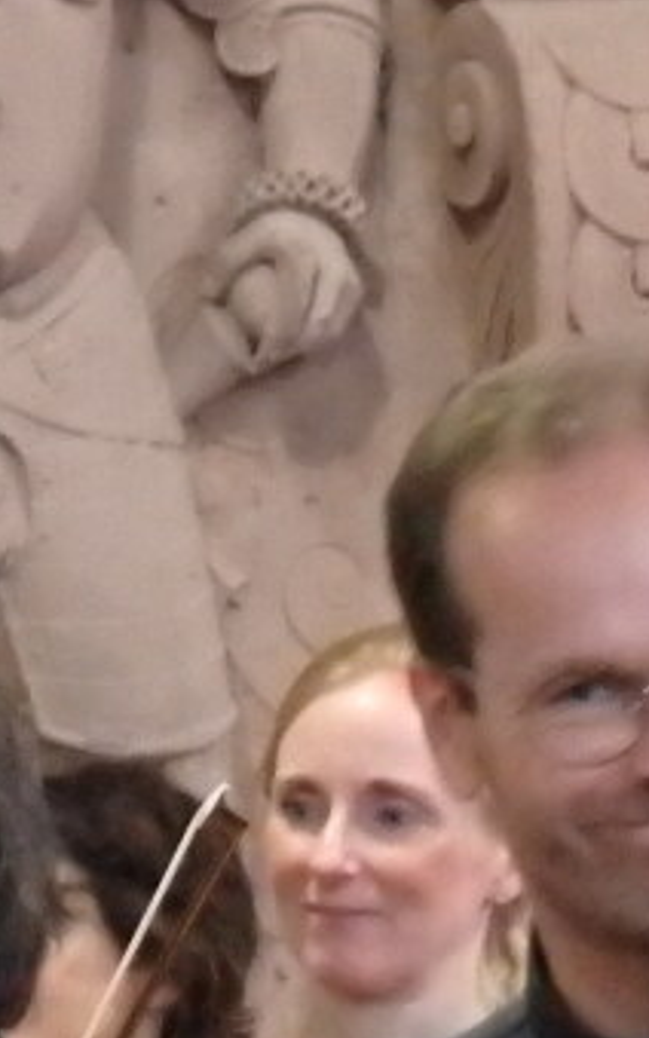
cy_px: 1151
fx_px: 15304
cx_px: 1549
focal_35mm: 541
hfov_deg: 2.4
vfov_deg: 3.9
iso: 3200
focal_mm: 30.2
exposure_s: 1/50
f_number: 5.7
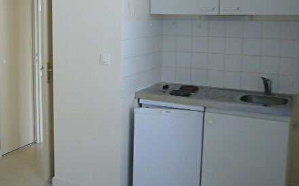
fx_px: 383
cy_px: 58
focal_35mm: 47
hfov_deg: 41.4
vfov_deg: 27.2
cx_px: 75
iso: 100
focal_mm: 4.6
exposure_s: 1/25
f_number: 2.8
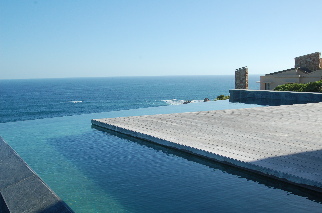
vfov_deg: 31.8
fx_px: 375
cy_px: 106
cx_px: 161
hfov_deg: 46.5
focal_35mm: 42
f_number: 9
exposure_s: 1/320
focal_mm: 28
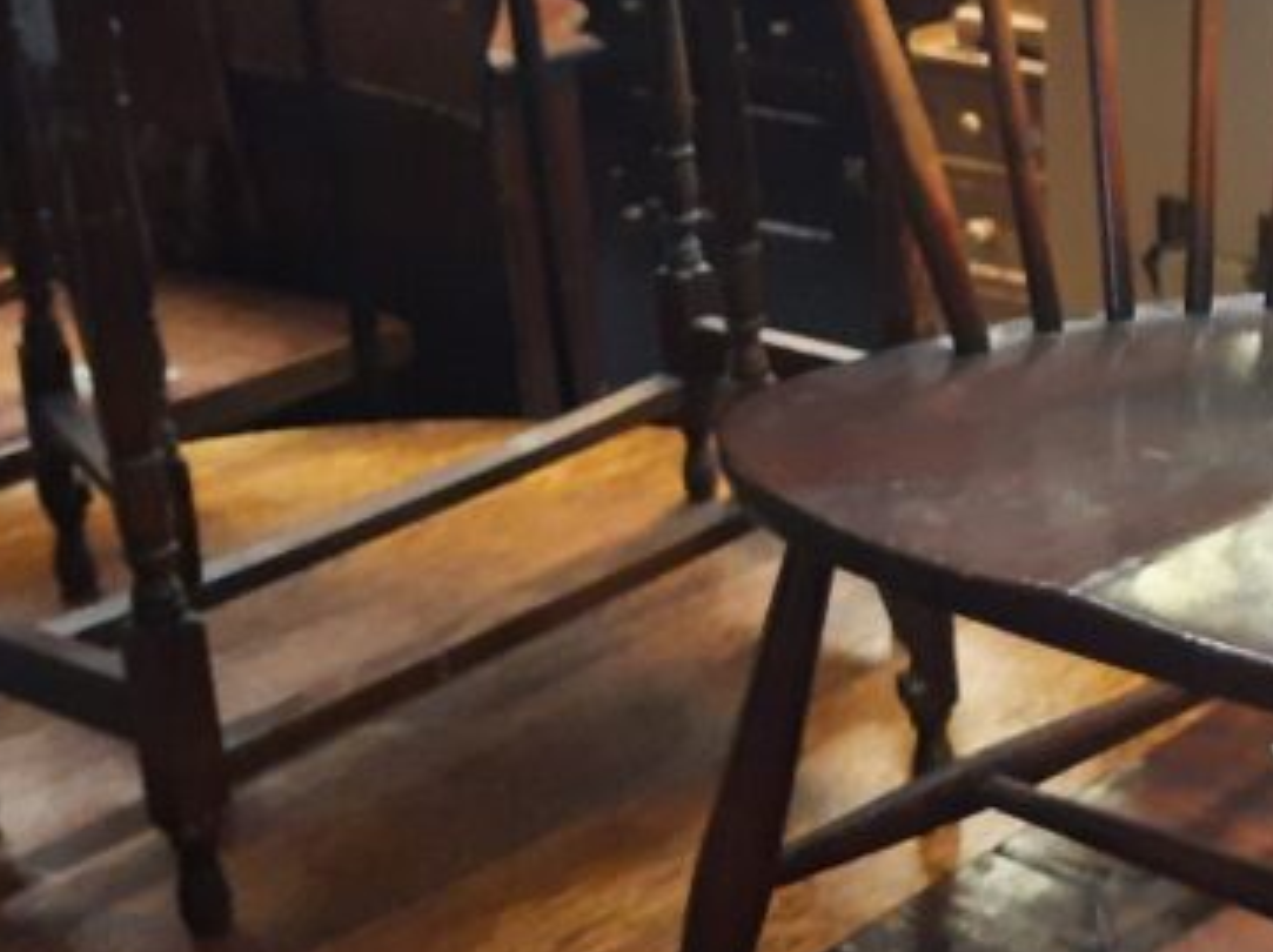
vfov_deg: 20.5
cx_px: 1520
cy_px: 208
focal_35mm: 71
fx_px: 2608
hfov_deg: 24.8
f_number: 2
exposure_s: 1/20
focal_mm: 4.6
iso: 800
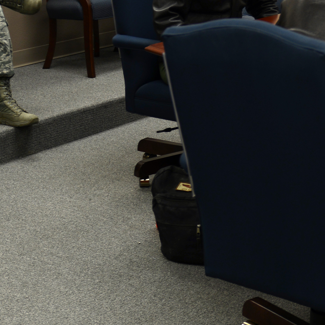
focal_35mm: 95
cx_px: 235
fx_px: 1009
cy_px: 65
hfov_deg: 18.2
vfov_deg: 18.1
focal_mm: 26
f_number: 4
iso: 160
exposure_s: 1/80
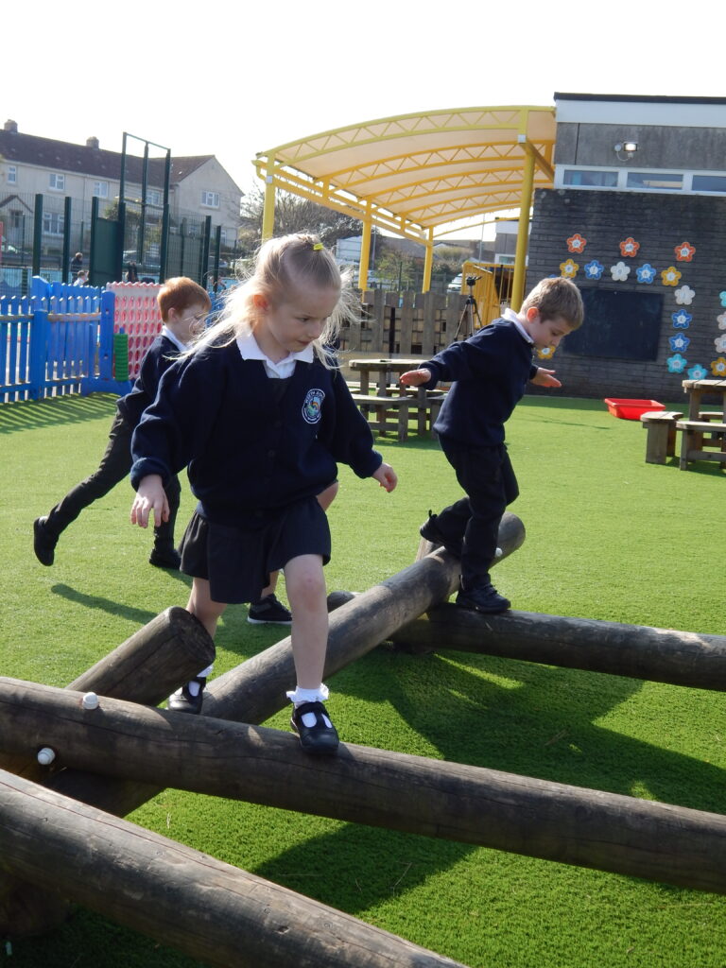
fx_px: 1202
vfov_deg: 43.9
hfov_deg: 33.6
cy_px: 484
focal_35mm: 43
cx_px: 363
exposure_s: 1/640
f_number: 3.6
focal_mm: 7.7
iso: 125
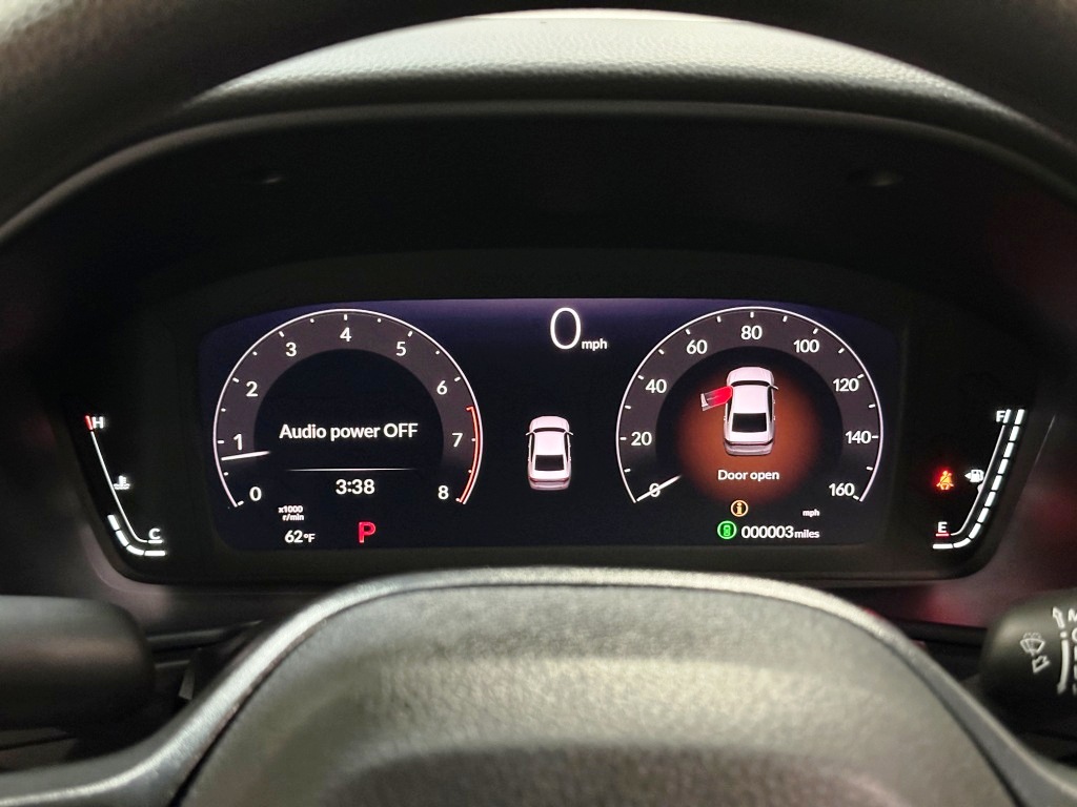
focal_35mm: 48
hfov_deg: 39.7
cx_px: 538
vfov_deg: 30.3
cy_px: 404
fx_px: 1493
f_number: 1.78
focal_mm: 6.86
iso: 640
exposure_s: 1/24
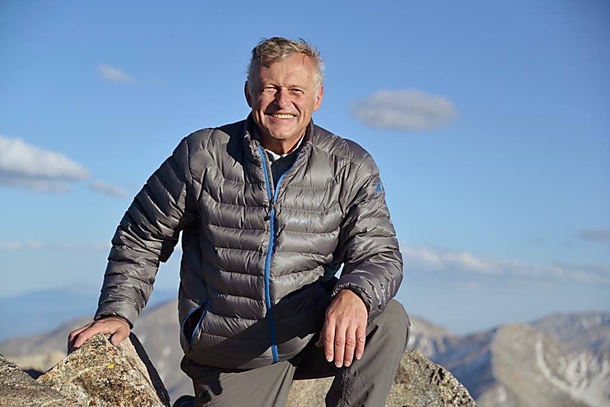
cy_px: 204
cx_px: 305
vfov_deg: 14.0
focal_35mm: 98
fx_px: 1661
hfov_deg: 20.8
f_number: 5.3
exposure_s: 1/2000
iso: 320
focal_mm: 98
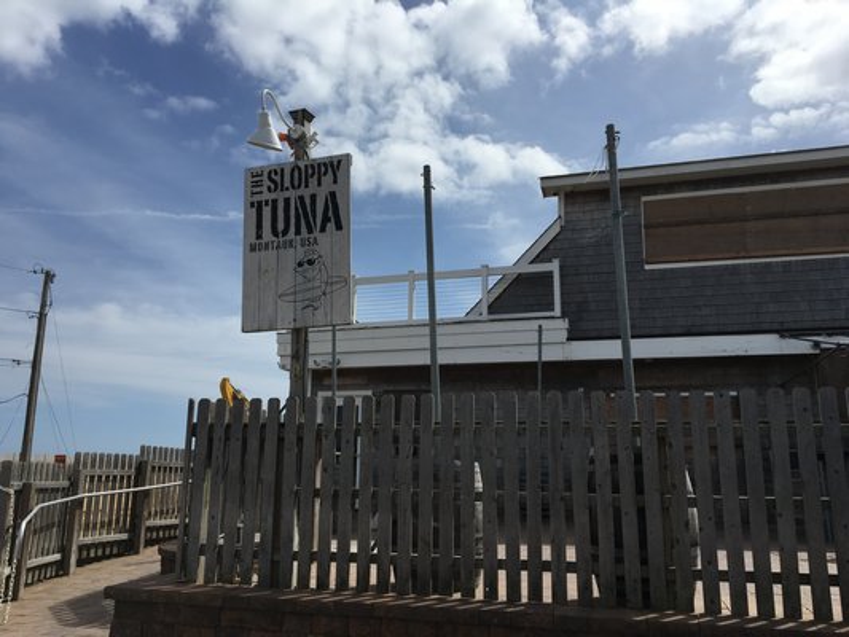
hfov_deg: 61.6
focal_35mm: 29
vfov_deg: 48.2
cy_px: 318
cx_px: 424
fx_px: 711
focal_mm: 4.15
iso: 25
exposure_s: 1/3344
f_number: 2.2
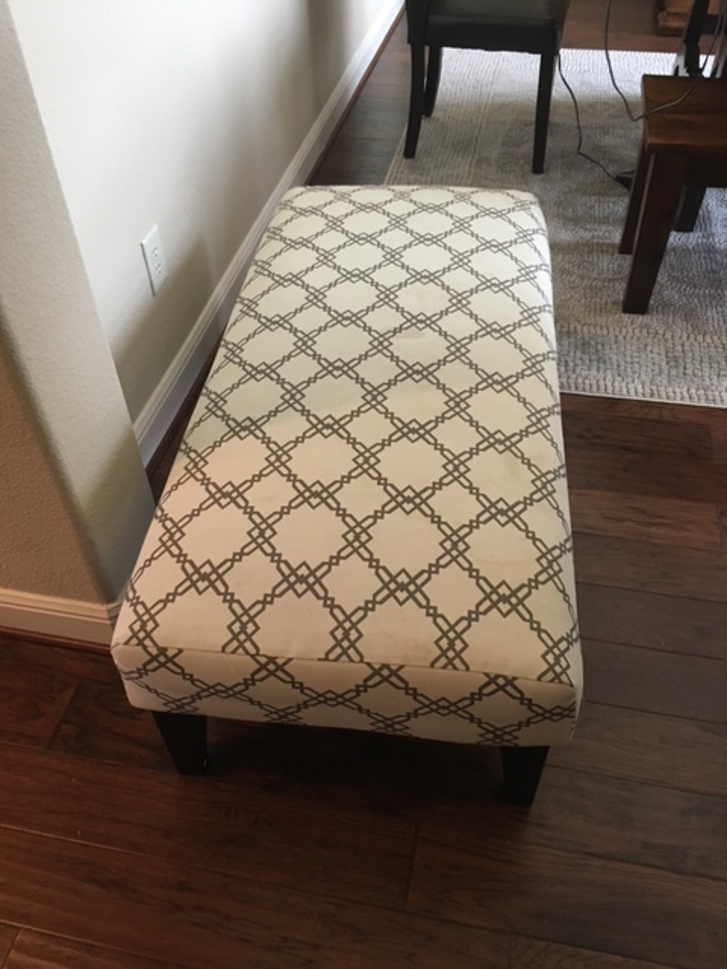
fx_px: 812
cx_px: 364
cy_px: 484
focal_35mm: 29
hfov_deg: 48.2
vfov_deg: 61.7
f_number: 2.2
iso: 160
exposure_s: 1/30
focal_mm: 4.15
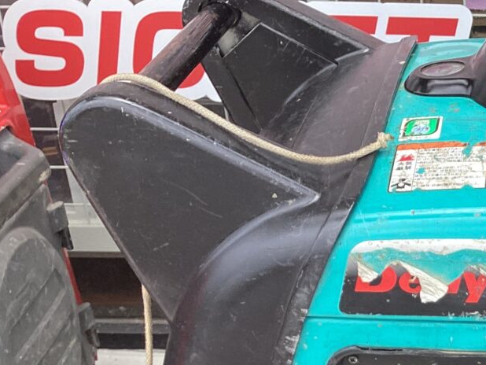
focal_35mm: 77
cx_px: 586
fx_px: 1081
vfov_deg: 18.6
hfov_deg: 23.2
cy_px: 378
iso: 25
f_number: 2.4
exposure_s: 1/375
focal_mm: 3.3
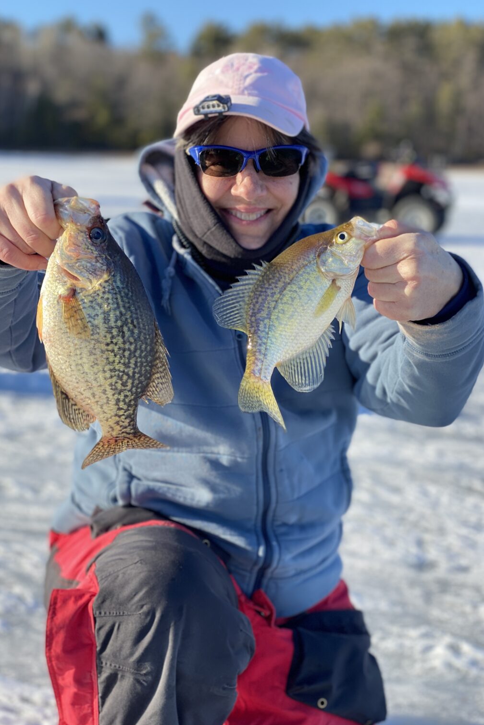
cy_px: 368
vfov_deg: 36.2
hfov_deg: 24.6
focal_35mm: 55
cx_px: 230
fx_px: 1109
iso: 20
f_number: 2
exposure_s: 1/470
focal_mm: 6
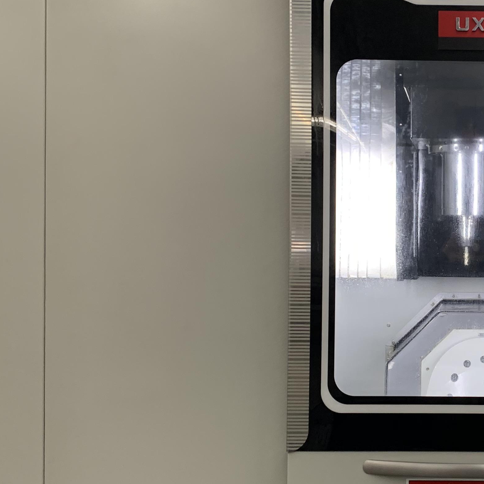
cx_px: 472
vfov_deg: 29.1
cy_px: 265
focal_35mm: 59
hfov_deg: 27.6
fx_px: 933
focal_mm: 4.25
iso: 125
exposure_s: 1/60
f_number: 1.8
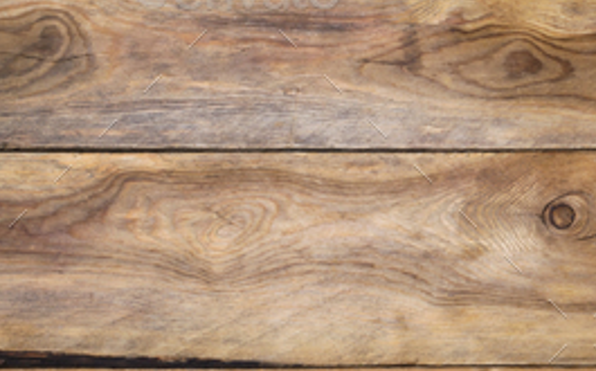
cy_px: 98
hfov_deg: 23.5
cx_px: 569
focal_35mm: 85
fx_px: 1381
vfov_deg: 15.2
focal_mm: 25
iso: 100
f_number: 13
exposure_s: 1/160
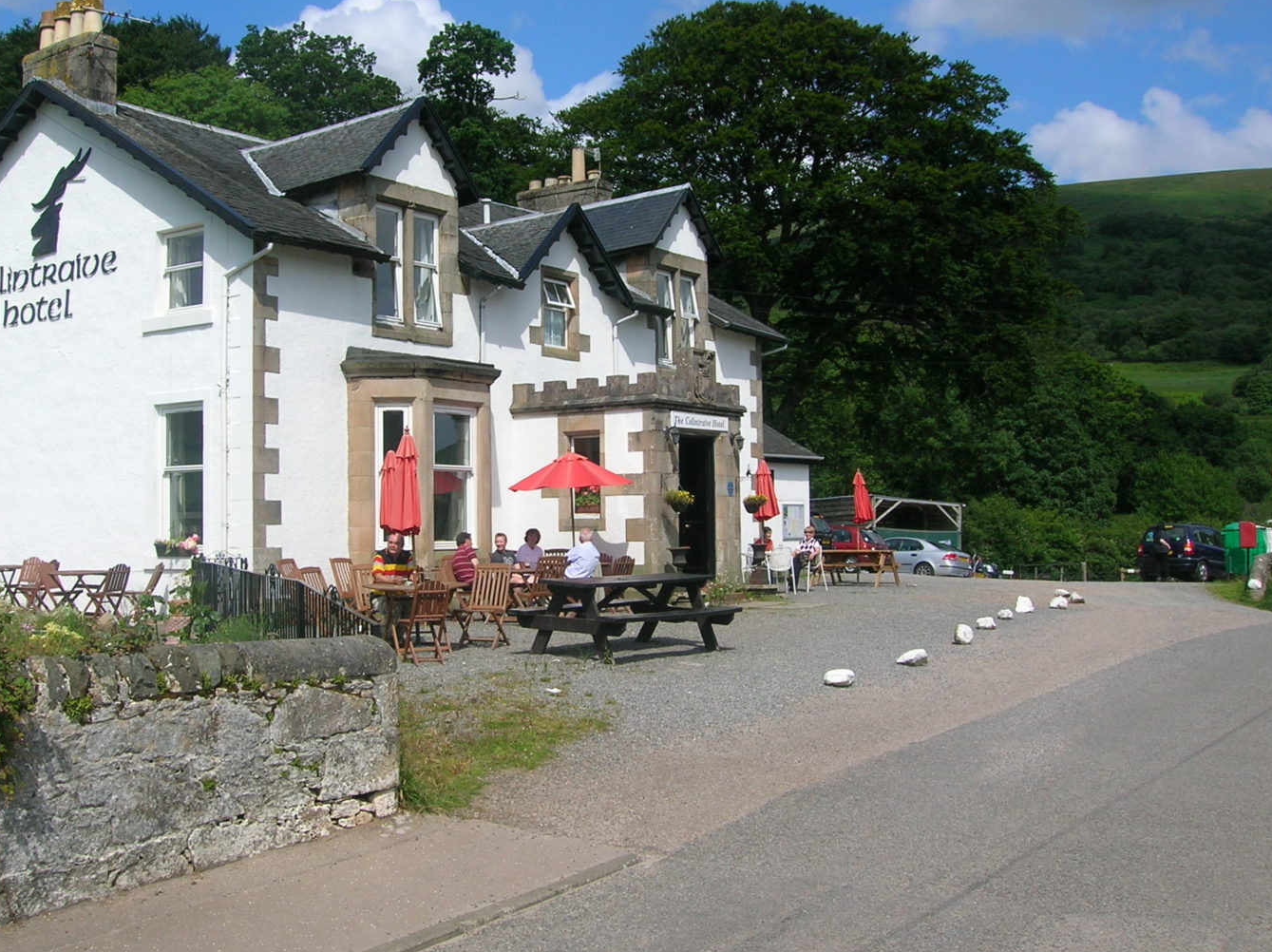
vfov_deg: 36.7
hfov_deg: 47.8
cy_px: 427
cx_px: 552
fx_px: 1432
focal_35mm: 39
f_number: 4.9
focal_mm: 5.7
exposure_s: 1/654
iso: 50
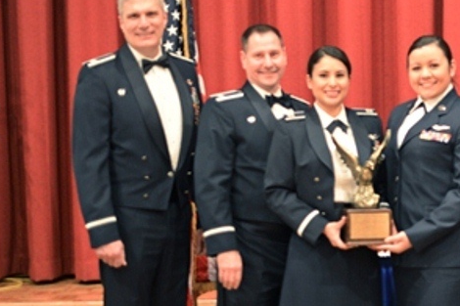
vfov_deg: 12.5
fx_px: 1392
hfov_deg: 18.2
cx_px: 479
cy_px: 212
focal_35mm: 109
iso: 1600
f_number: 1.6
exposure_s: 1/10
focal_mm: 50
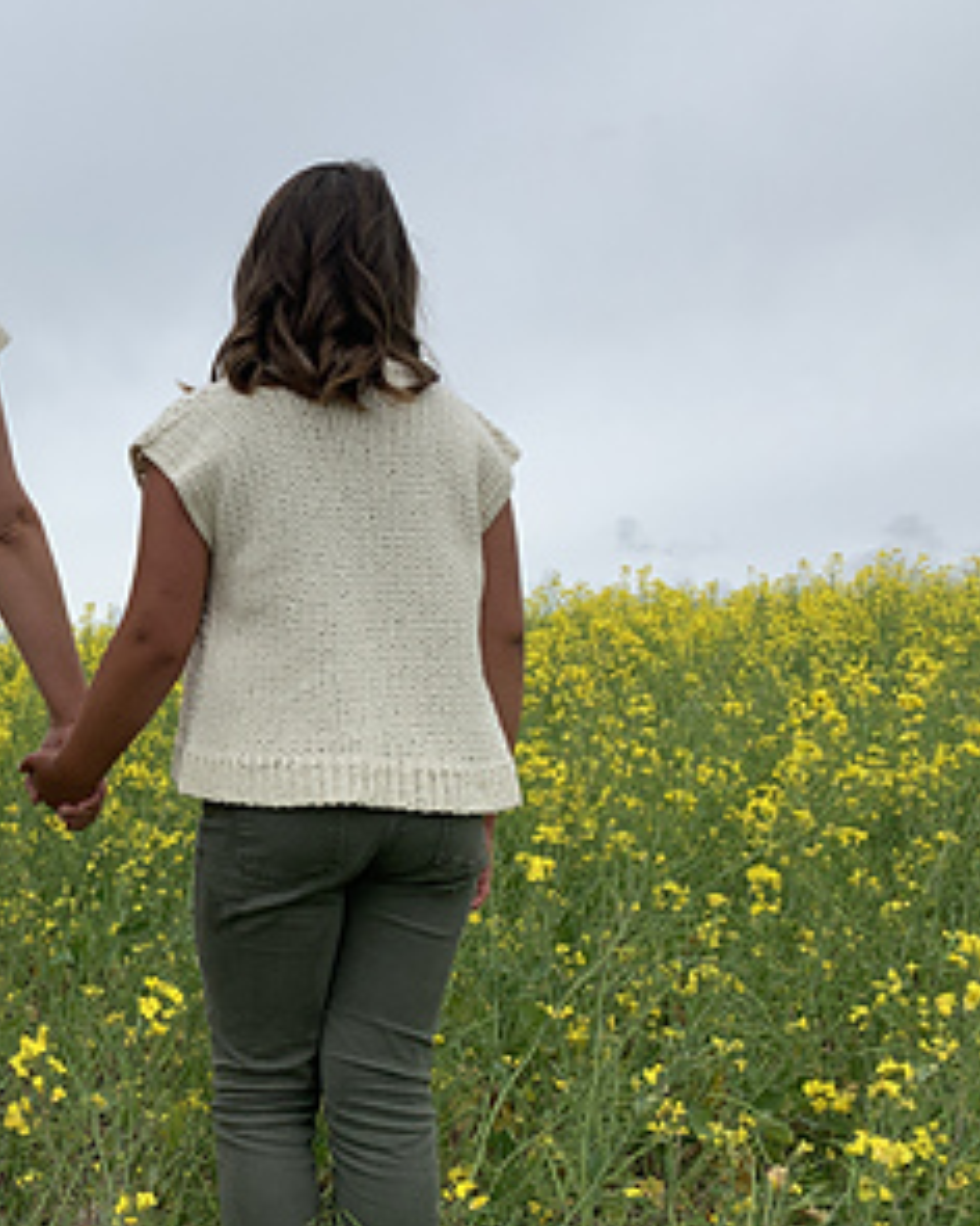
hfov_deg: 32.0
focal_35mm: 43
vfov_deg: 42.9
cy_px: 659
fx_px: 1559
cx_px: -12
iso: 25
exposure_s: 1/2364
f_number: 1.8
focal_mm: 4.25
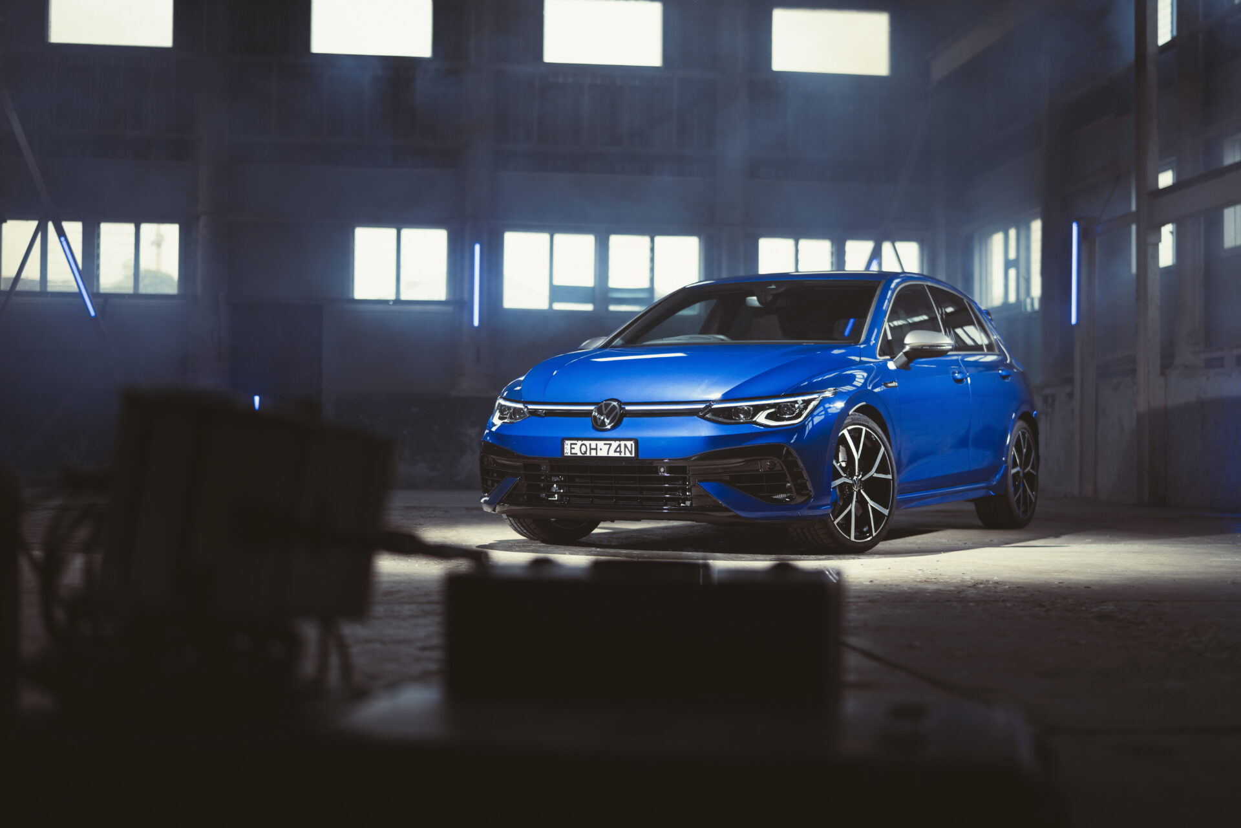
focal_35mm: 50
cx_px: 620
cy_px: 414
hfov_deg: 39.6
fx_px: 1723
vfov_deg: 27.0
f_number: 1.8
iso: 100
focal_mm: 50
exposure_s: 1/125
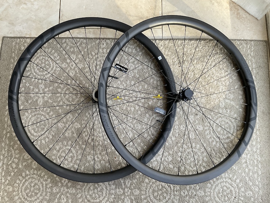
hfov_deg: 61.7
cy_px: 102
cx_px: 135
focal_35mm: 29
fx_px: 226
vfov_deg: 48.2
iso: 50
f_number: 1.8
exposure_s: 1/122
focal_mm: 3
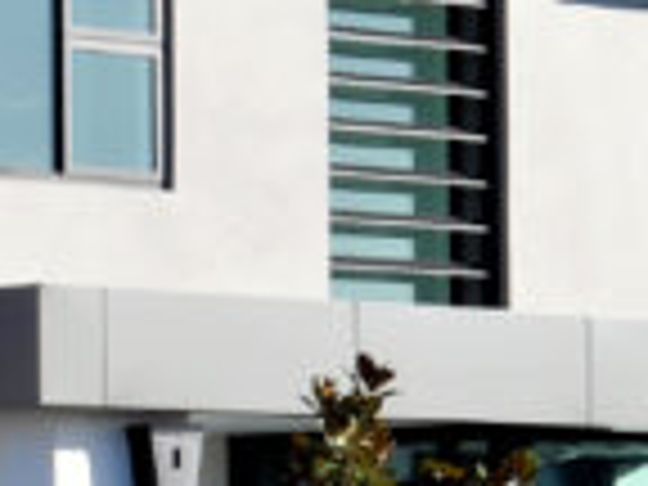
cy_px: 270
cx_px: -396
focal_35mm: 245
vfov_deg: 6.1
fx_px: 4586
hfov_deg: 7.9
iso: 200
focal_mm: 24
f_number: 11
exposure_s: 1/160
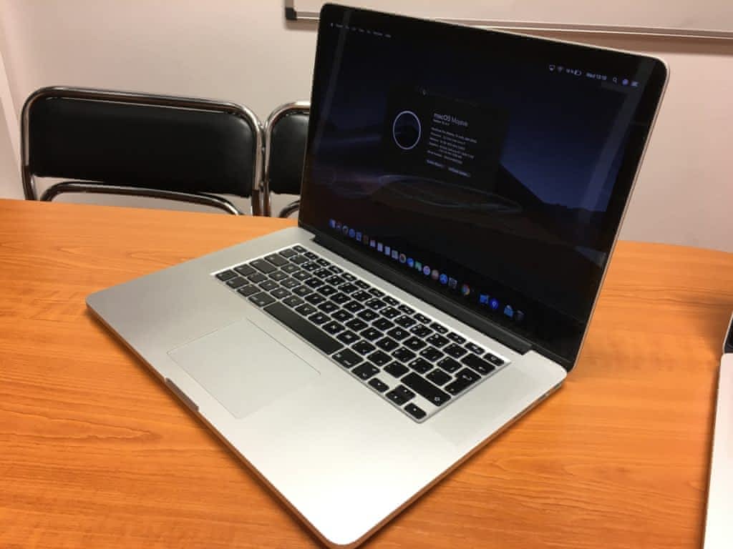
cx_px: 366
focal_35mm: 29
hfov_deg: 61.7
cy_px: 274
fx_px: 614
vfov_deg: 48.2
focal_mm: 4.15
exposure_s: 1/33
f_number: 2.2
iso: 64
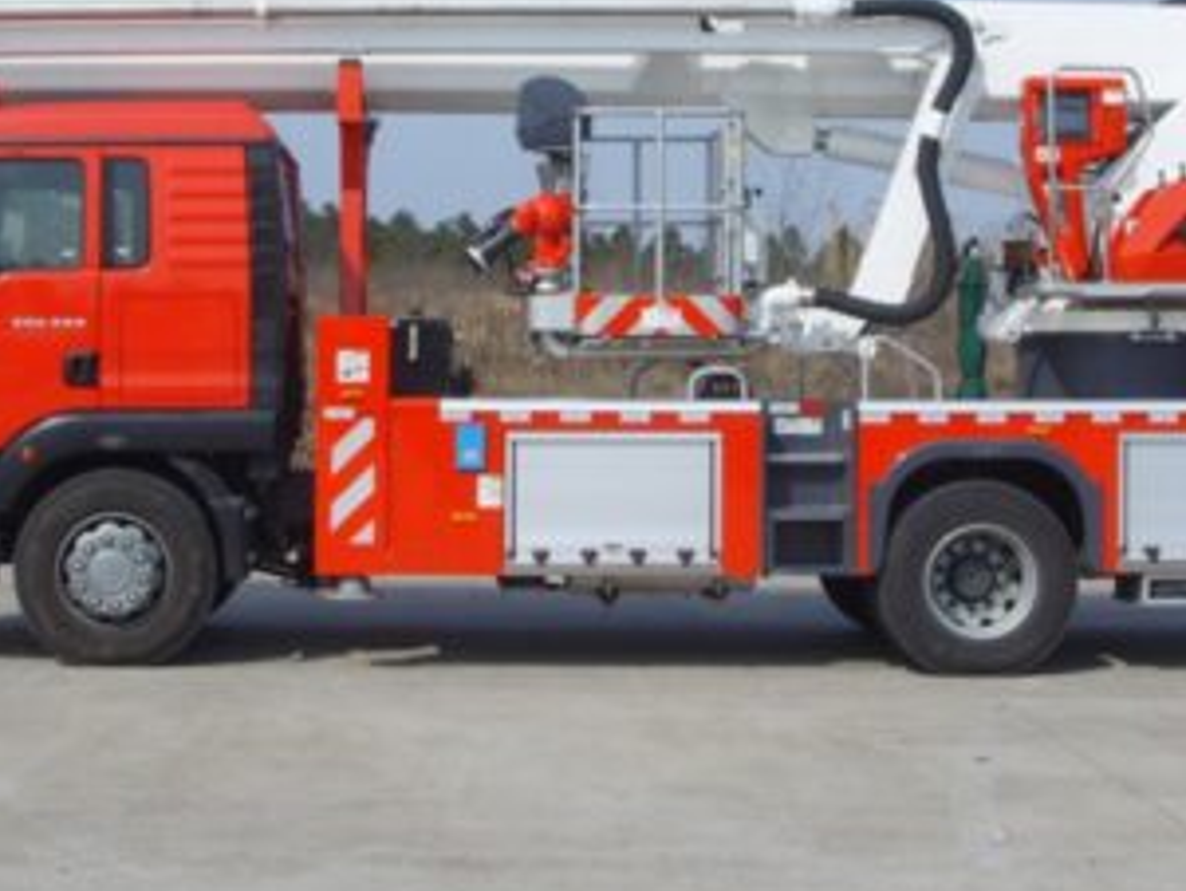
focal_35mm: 69
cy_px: 284
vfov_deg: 21.2
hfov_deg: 28.2
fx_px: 2365
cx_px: 601
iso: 50
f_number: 6.3
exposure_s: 1/500
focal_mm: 6.6
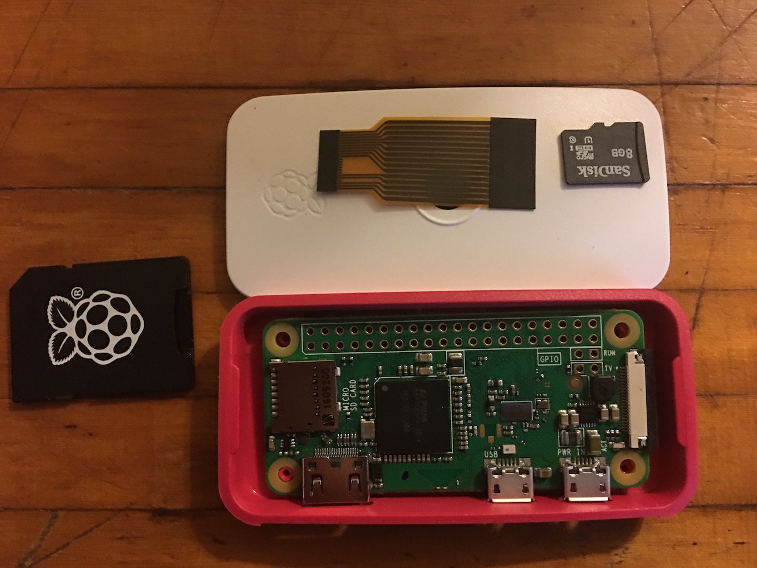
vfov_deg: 48.2
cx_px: 378
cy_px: 284
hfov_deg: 61.7
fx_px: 634
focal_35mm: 29
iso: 64
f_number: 2.2
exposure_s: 1/4
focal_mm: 4.15
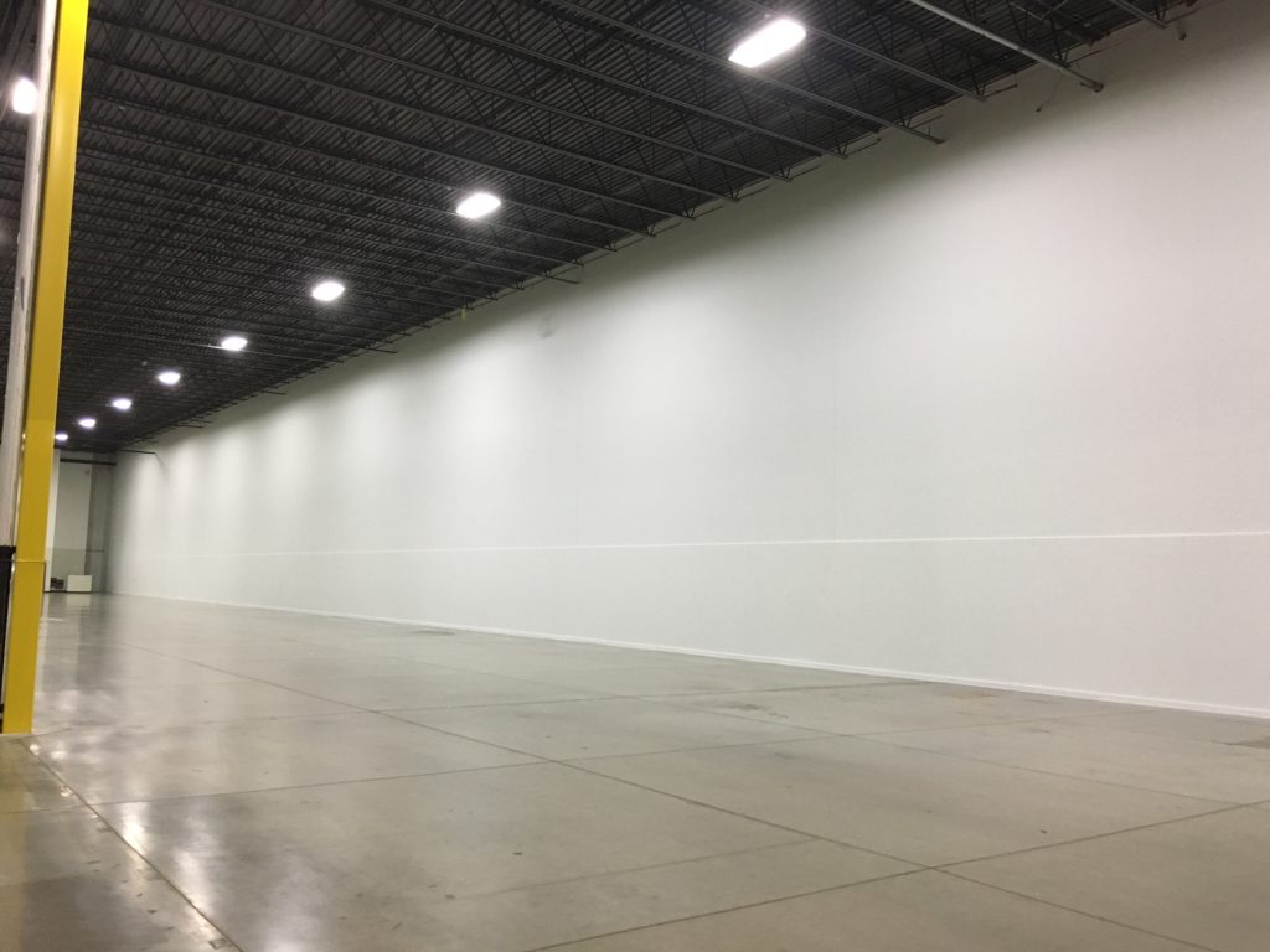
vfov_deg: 48.2
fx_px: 1064
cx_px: 635
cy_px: 476
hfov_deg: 61.7
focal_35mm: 29
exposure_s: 1/30
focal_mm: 4.15
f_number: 2.2
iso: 160
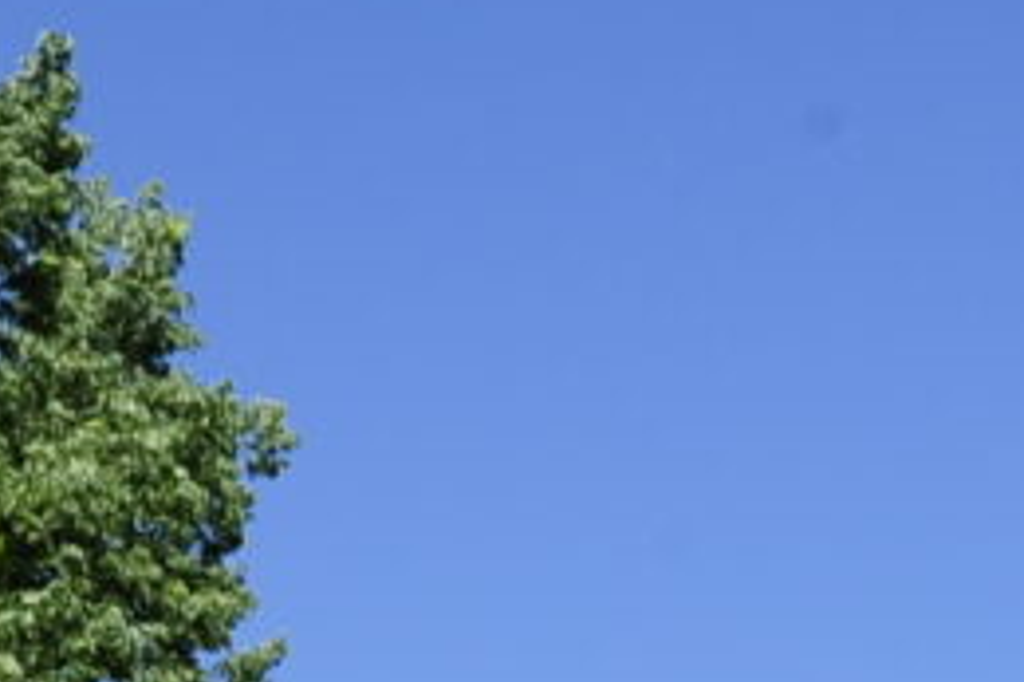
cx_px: 610
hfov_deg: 15.3
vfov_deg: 8.8
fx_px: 3809
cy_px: 1875
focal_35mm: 134
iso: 200
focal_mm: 17
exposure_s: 1/200
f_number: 18
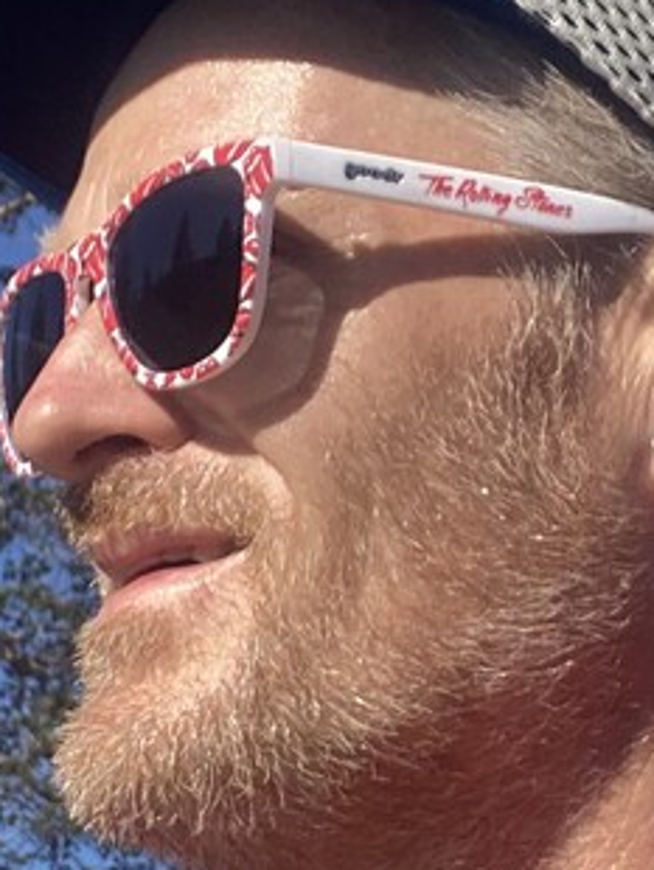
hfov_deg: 14.8
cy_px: 323
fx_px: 2490
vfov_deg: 19.8
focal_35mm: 99
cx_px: 567
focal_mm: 2.71
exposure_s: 1/1225
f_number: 2.2
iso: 25
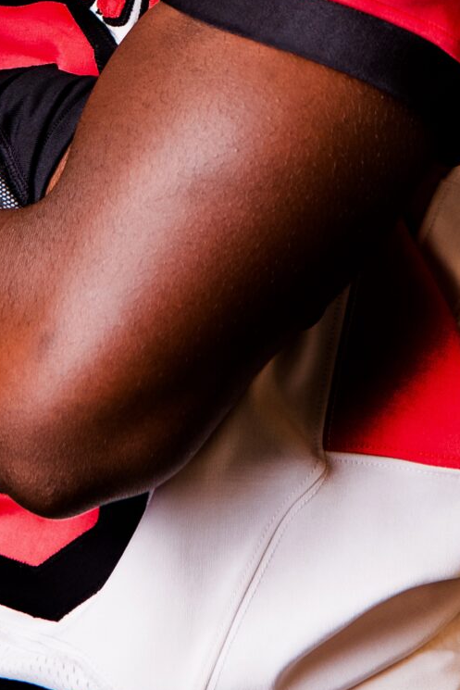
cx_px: 281
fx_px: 4080
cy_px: -321
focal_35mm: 213
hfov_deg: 6.5
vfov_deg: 9.4
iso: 200
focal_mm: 62
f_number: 5
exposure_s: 1/160
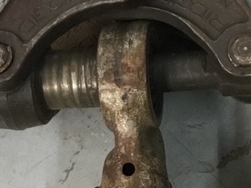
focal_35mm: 115
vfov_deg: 12.8
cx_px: 153
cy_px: 45
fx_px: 834
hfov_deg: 17.1
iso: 125
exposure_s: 1/30
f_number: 2.4
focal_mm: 3.3
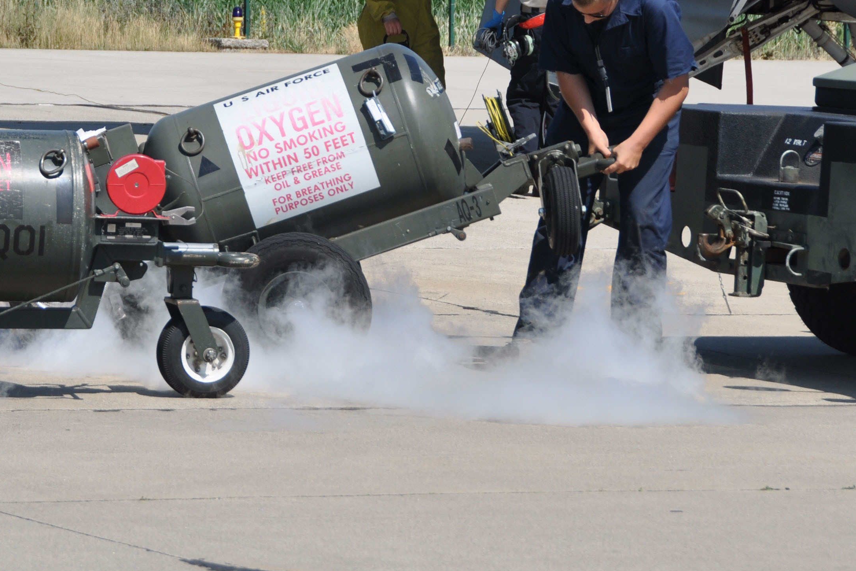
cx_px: 224
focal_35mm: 242
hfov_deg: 8.5
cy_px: 183
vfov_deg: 5.7
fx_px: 5753
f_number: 7.1
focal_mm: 82
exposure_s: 1/800
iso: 200
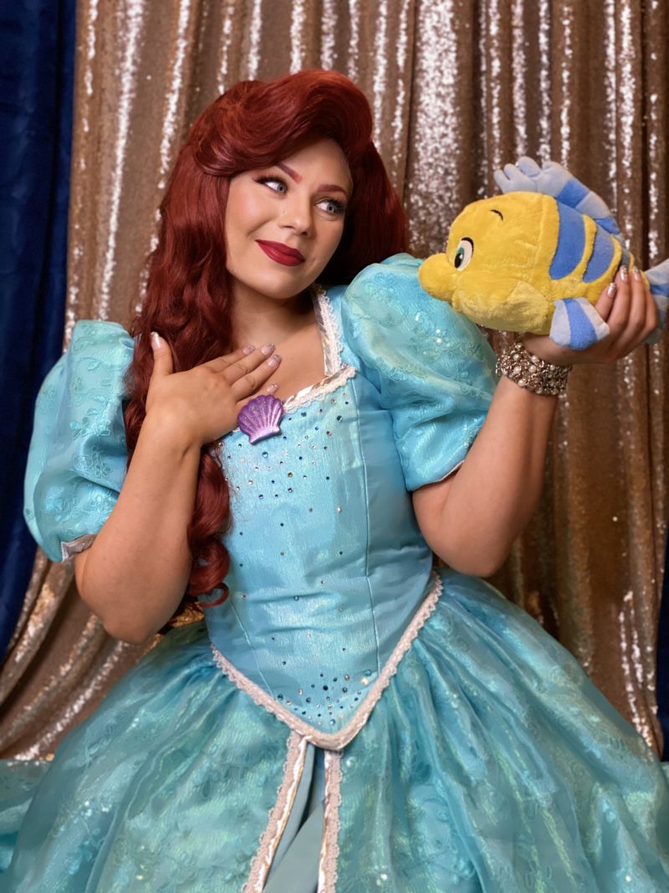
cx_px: 334
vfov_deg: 36.8
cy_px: 446
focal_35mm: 52
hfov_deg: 28.0
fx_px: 1340
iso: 200
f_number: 2
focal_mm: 6
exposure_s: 1/40
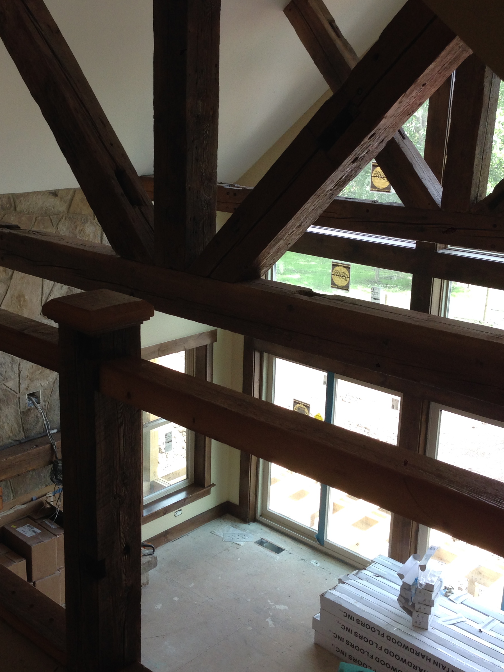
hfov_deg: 32.1
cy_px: 335
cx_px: 213
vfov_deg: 42.1
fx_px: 874
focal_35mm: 45
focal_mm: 4.12
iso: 80
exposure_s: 1/120
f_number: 2.4
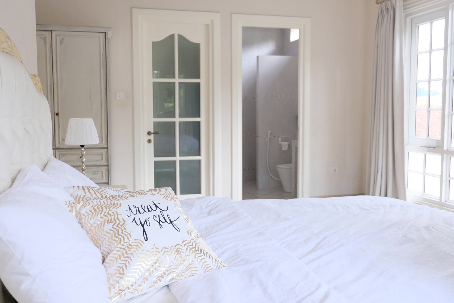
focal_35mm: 36
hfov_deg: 53.1
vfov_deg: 36.9
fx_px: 454
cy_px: 152
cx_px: 227
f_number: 4.2
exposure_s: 1/60
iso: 800
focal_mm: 24.3
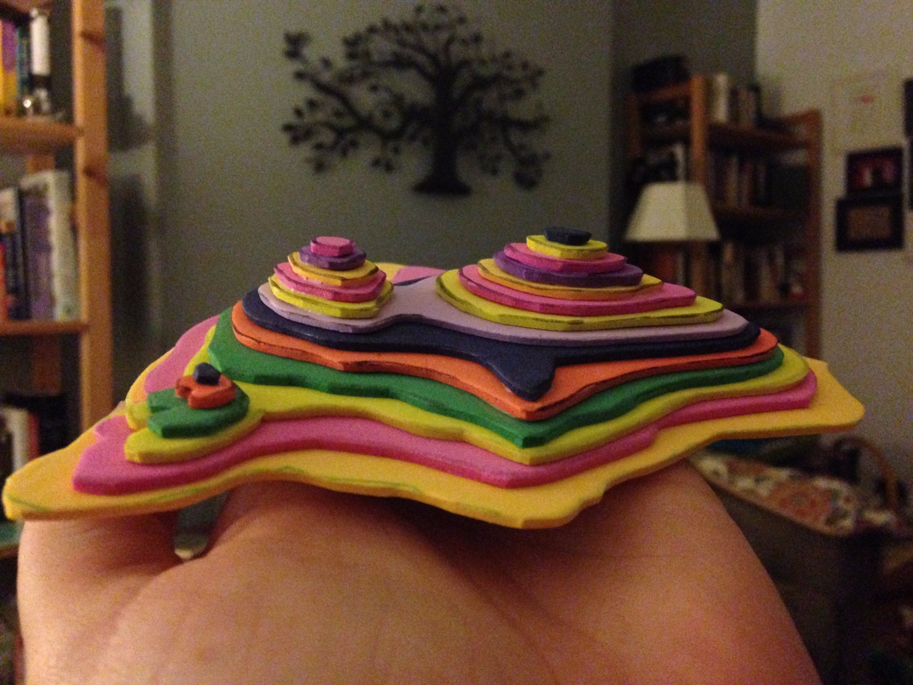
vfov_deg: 42.9
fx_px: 870
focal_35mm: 33
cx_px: 456
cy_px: 342
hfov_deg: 55.4
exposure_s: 1/15
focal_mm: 4.12
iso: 800
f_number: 2.4
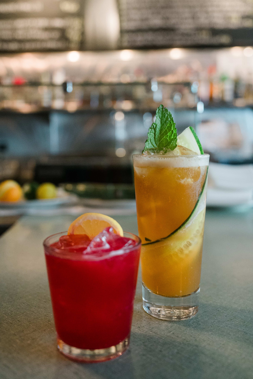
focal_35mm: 31
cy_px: 190
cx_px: 126
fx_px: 326
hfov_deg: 42.4
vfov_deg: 60.3
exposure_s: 1/160
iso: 4000
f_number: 2.8
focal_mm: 31
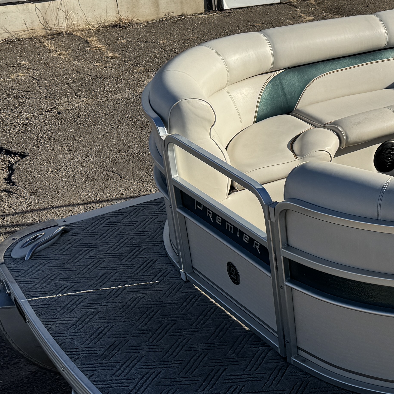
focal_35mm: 66
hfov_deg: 23.0
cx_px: 524
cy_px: 195
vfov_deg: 26.1
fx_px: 850
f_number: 1.78
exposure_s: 1/7092
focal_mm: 6.76
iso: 80
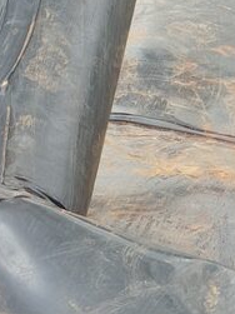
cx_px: -36
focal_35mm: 167
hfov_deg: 8.8
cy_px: 29
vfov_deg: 11.8
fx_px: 1513
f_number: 2.4
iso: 100
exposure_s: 1/185
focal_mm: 6
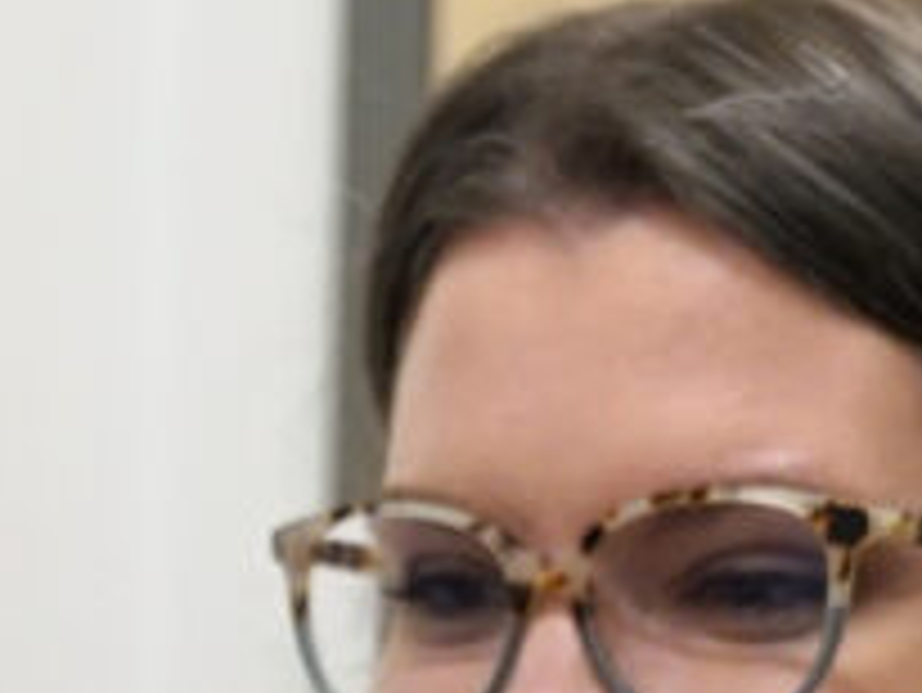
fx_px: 6343
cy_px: 1296
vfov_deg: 6.1
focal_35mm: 238
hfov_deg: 8.3
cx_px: 58
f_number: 4
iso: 1250
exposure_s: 1/160
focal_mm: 33
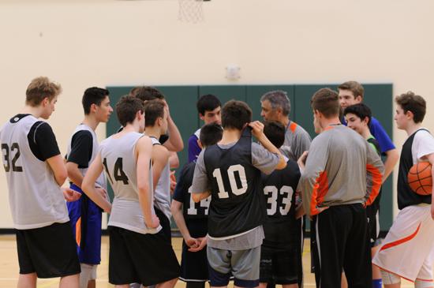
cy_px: 144
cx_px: 217
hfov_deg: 16.1
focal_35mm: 128
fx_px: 1535
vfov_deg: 10.7
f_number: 3.2
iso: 640
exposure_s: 1/125
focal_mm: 85
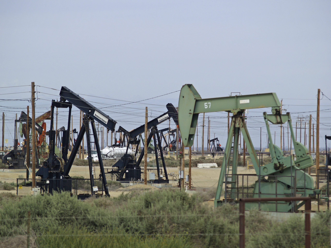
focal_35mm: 268
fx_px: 2563
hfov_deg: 7.4
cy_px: 124
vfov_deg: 5.5
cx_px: 166
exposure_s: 1/250
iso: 100
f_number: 5
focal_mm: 134
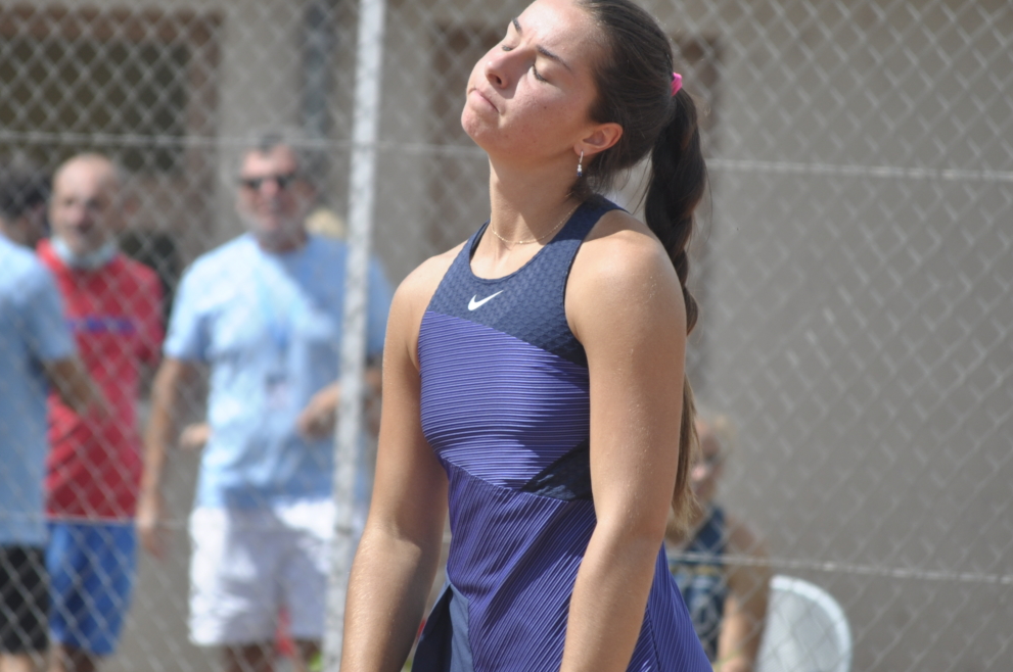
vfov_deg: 3.7
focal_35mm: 375
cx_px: 504
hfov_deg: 5.5
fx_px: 10531
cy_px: 277
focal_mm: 165
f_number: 5.3
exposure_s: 1/640
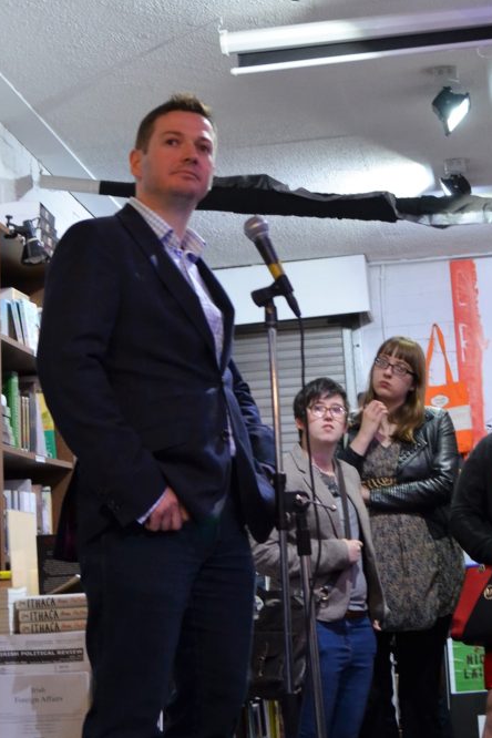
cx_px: 346
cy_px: 312
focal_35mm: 76
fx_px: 1558
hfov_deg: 17.9
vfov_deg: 26.6
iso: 1250
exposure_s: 1/40
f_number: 4.5
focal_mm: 28
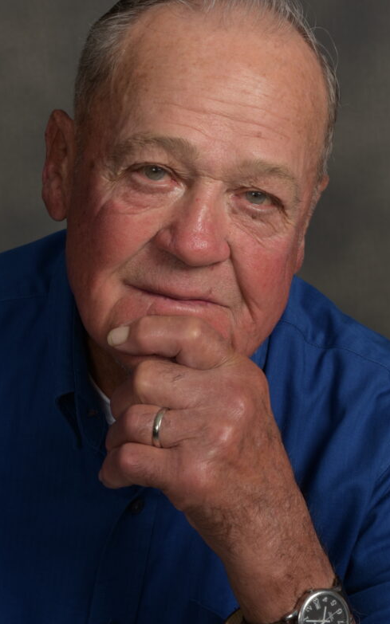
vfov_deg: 21.6
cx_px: 168
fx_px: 1633
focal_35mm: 96
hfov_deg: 13.6
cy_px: 248
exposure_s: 1/125
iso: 100
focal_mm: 48
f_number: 11
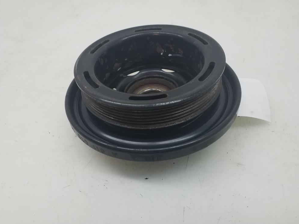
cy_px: 111
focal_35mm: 28
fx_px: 242
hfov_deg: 63.4
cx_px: 144
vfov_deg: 49.8
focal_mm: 3.6
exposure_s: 1/50
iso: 125
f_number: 1.9
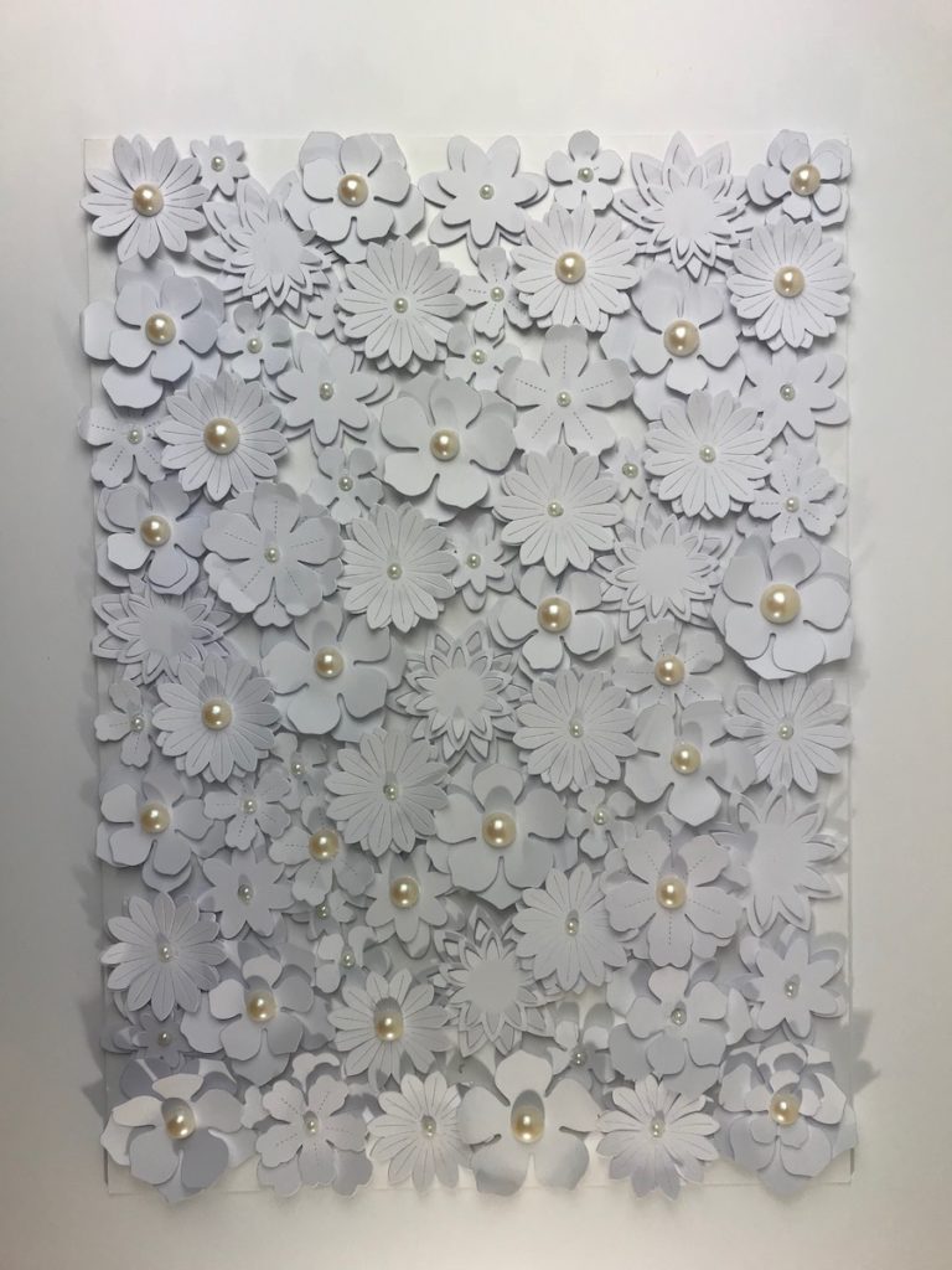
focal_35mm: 28
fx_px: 1027
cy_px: 635
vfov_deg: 63.4
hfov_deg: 49.7
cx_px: 476
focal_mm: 3.99
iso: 20
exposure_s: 1/288
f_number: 1.8
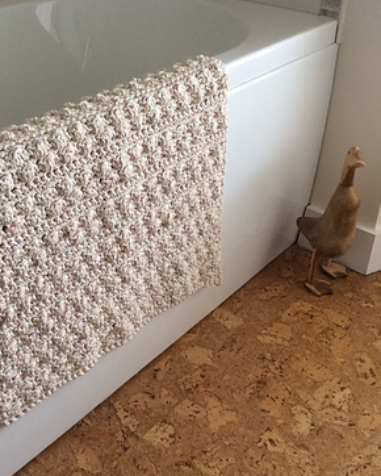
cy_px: 243
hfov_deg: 34.6
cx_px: 129
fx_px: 606
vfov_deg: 42.9
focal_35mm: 43
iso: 80
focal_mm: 3.3
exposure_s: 1/25
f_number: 2.4
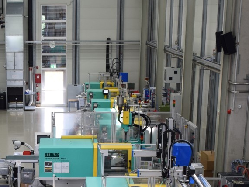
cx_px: 38
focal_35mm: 90
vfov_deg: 16.1
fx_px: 648
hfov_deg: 21.4
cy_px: 185
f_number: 4.5
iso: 400
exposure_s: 1/80
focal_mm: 22
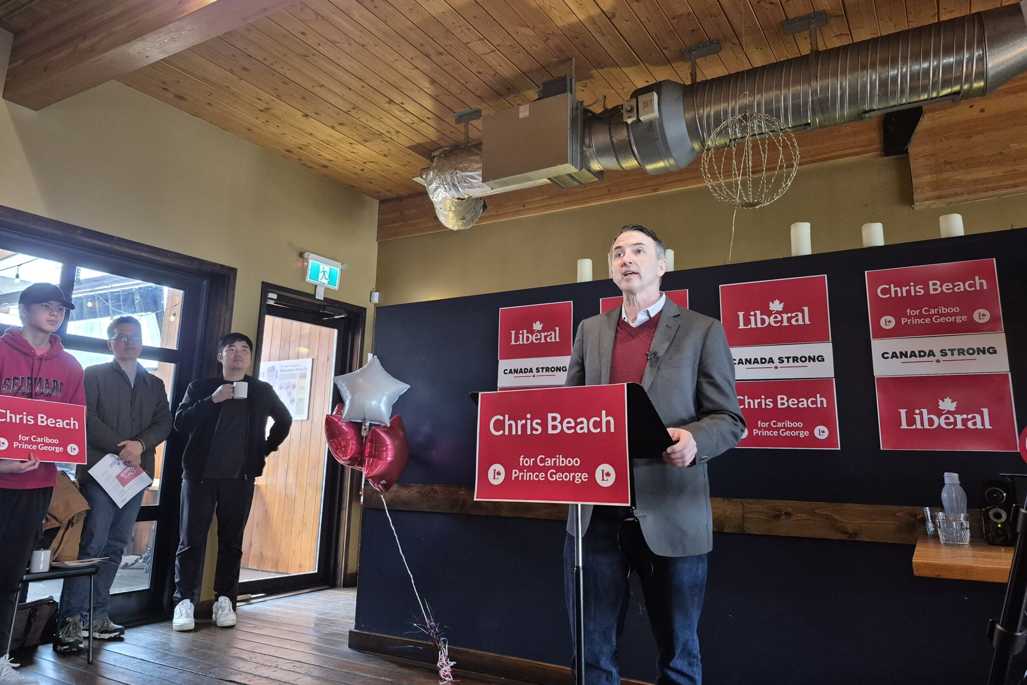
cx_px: 513
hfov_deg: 73.7
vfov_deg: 53.0
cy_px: 308
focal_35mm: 24
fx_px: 685
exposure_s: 1/60
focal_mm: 5.4
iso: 1000
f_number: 1.8
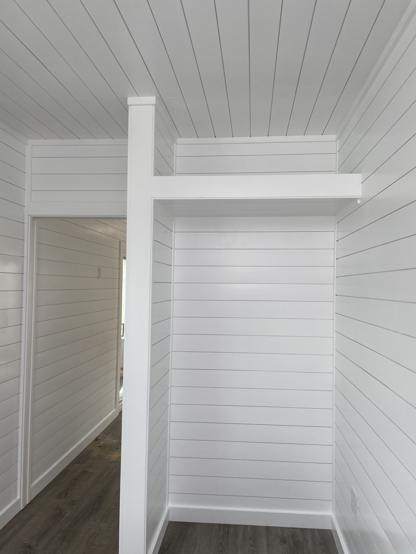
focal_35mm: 26
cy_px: 277
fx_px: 417
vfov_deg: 67.3
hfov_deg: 53.1
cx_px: 208
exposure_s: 1/334
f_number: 1.6
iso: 32
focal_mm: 4.2
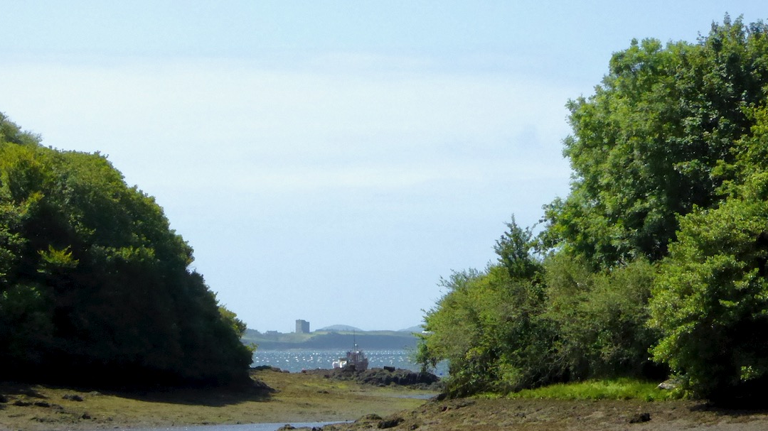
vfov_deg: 6.2
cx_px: 342
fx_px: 3970
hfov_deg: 11.0
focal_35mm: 195
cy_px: 307
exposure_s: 1/2000
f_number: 6.3
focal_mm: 27.1
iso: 800
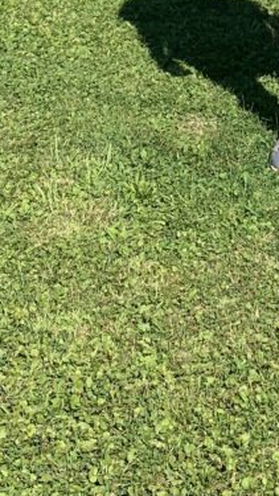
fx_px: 1525
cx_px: 242
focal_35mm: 116
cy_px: -345
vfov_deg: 16.1
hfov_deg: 10.4
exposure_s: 1/4098
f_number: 1.8
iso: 25
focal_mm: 4.25
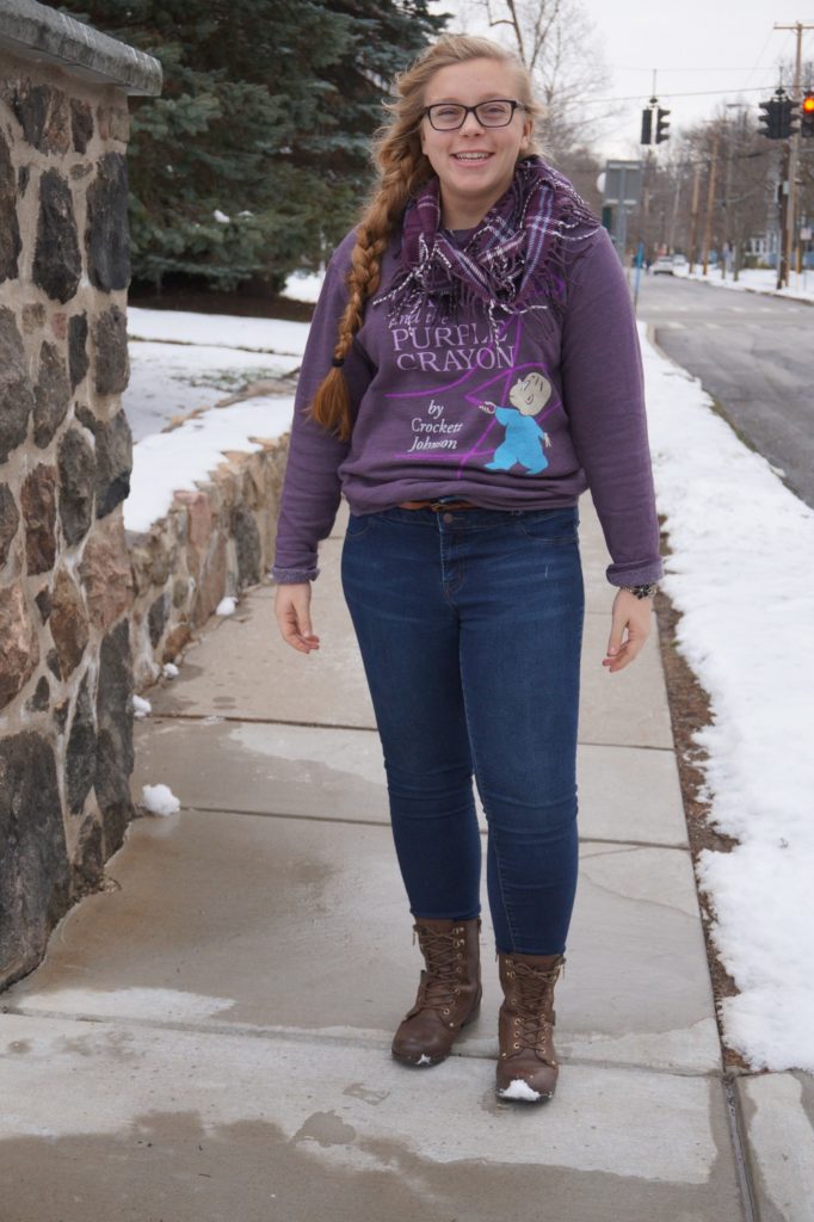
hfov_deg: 28.1
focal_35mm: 48
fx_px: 1629
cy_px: 611
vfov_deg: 41.1
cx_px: 407
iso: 500
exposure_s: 1/160
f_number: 5
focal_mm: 32
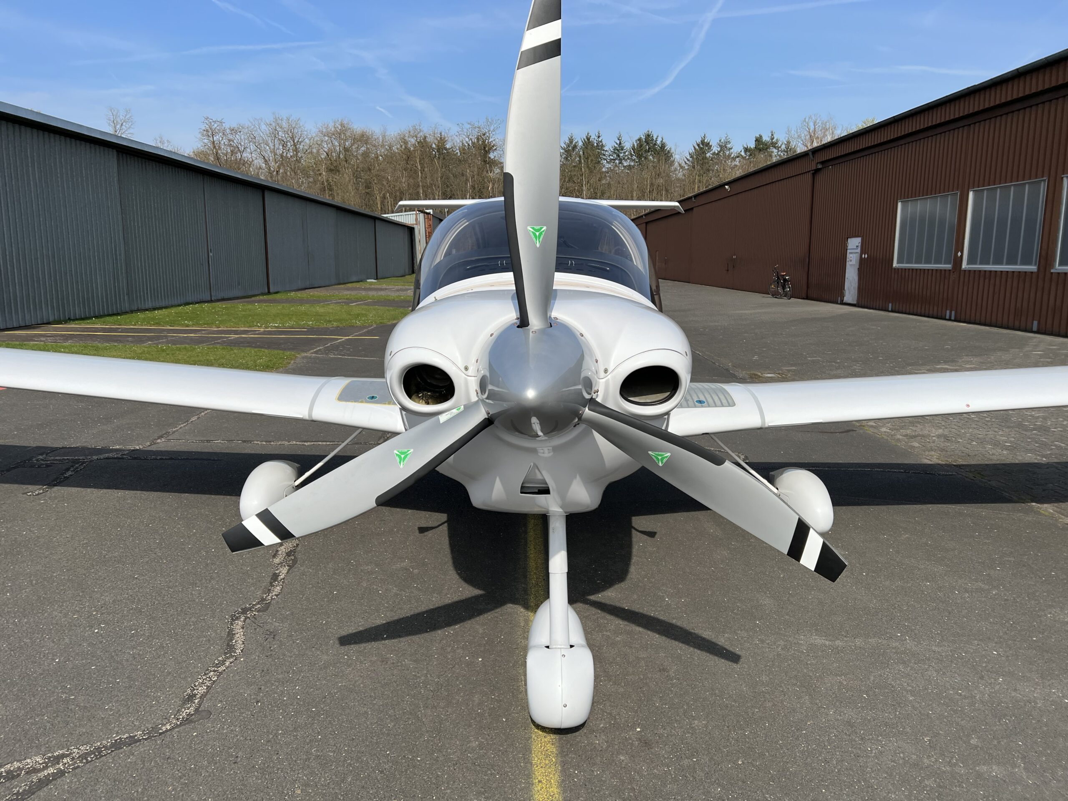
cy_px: 400
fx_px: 802
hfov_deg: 67.3
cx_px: 534
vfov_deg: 53.1
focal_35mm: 26
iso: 50
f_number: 1.5
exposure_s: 1/4831
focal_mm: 5.7
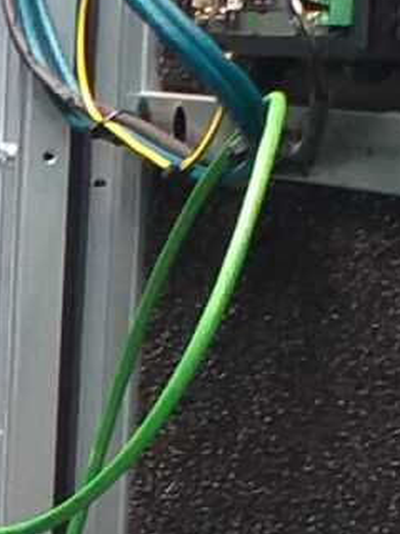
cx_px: -392
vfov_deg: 9.3
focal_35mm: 208
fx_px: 3205
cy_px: 801
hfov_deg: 6.9
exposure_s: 1/50
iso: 160
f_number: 1.9
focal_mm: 3.6
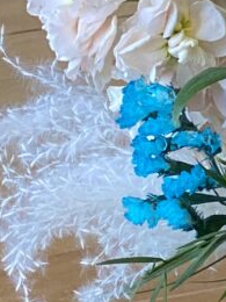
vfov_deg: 6.2
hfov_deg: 4.6
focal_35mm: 320
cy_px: 1
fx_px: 2786
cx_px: 486
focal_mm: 6
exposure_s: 1/120
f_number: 2
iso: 125
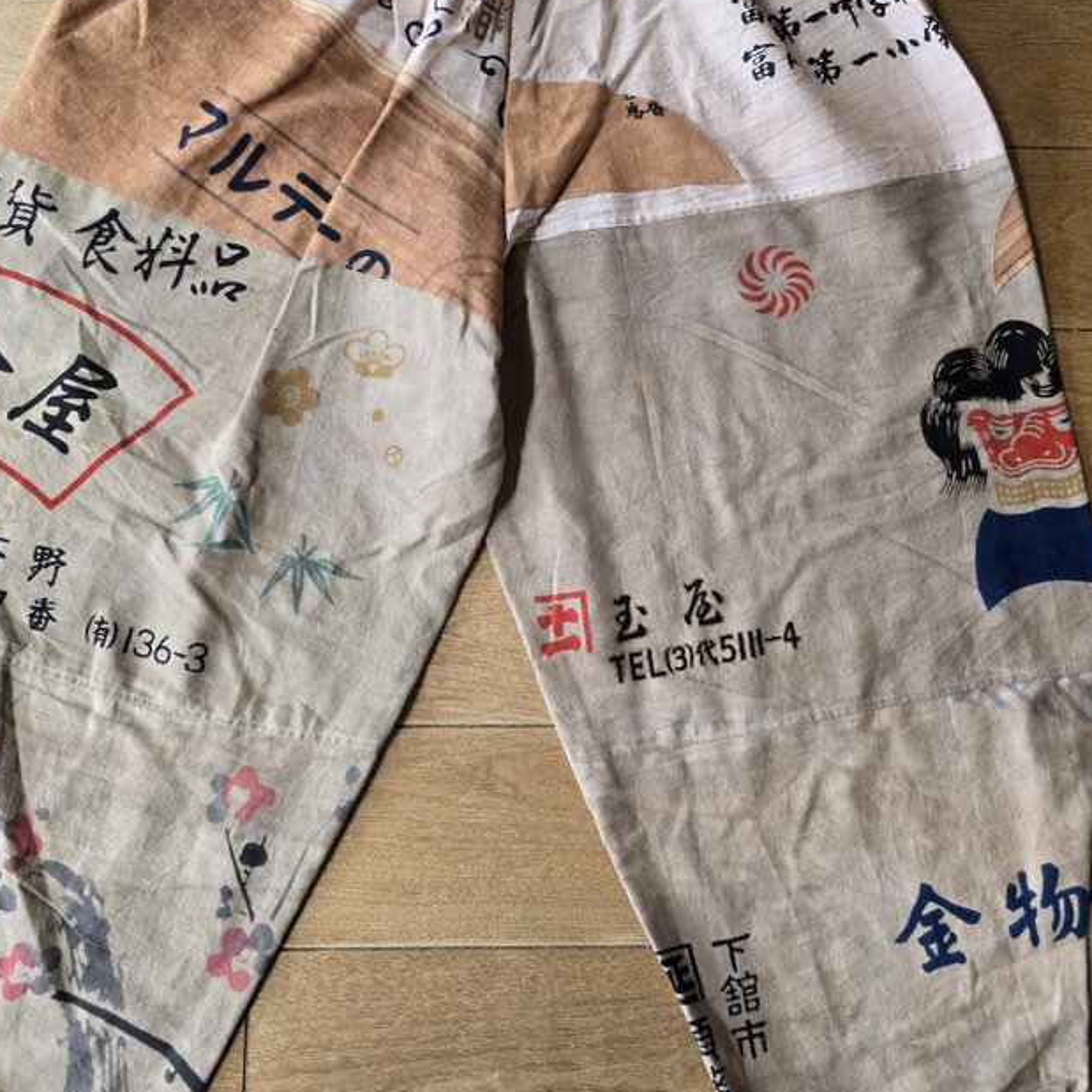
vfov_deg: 56.7
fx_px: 999
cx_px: 543
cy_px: 417
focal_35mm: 28
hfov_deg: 57.3
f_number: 1.7
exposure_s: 1/120
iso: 200
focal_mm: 6.3
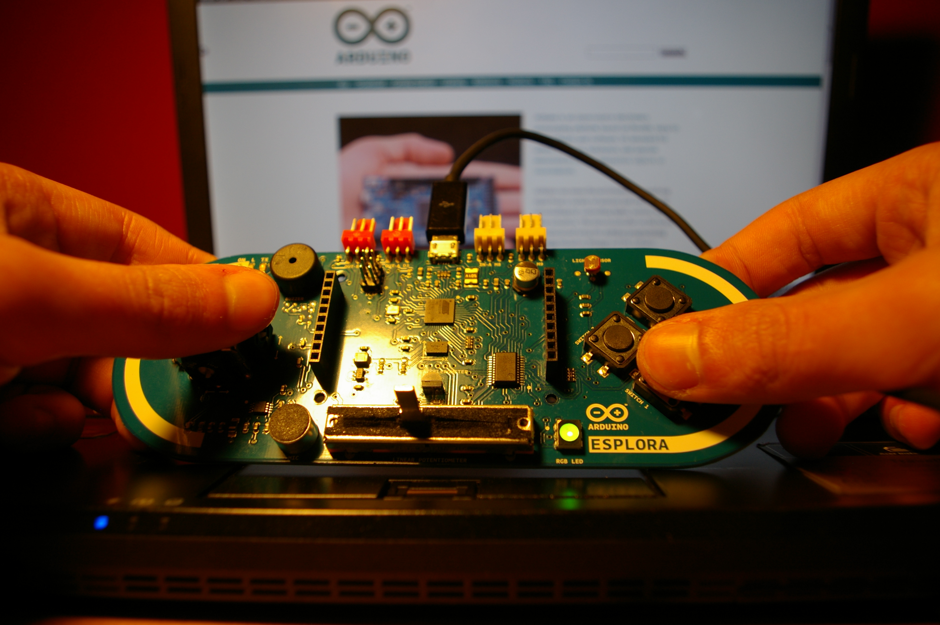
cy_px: 312
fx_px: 704
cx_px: 470
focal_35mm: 27
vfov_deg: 47.8
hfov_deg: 67.4
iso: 200
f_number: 4.5
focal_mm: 18
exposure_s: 1/45
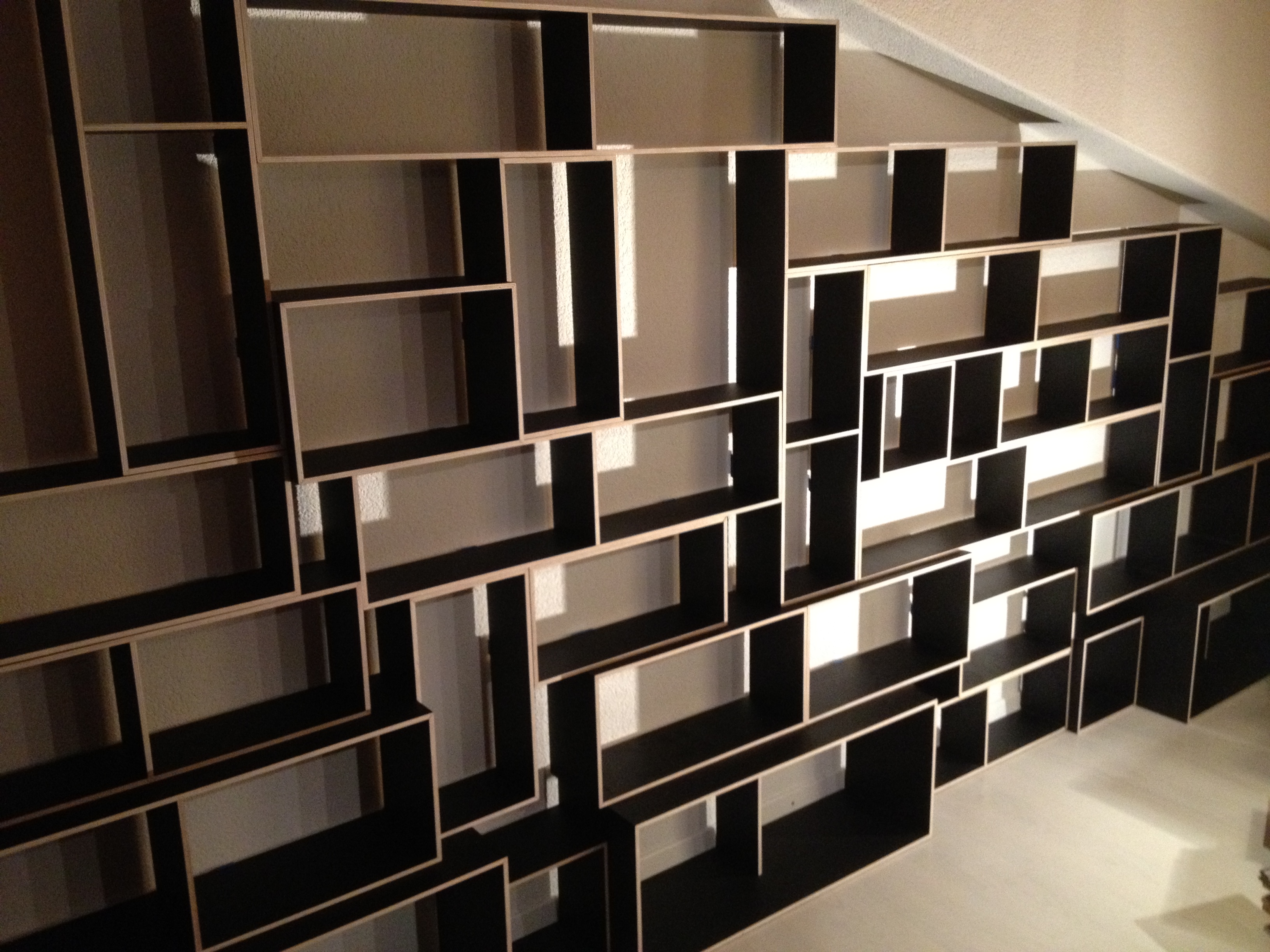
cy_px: 476
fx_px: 1284
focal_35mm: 35
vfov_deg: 40.7
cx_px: 635
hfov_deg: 52.6
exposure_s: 1/17
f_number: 2.4
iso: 400
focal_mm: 4.28
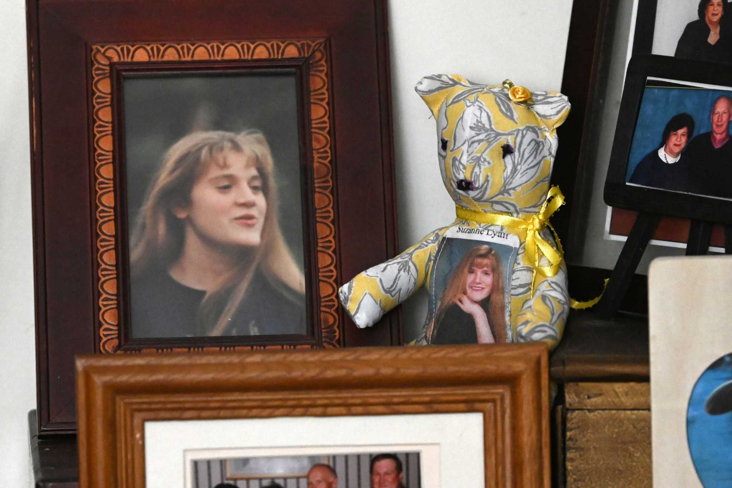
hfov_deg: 8.1
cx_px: 366
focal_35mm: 255
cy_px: 244
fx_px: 5184
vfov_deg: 5.4
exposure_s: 1/400
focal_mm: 170
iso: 8000
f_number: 3.5
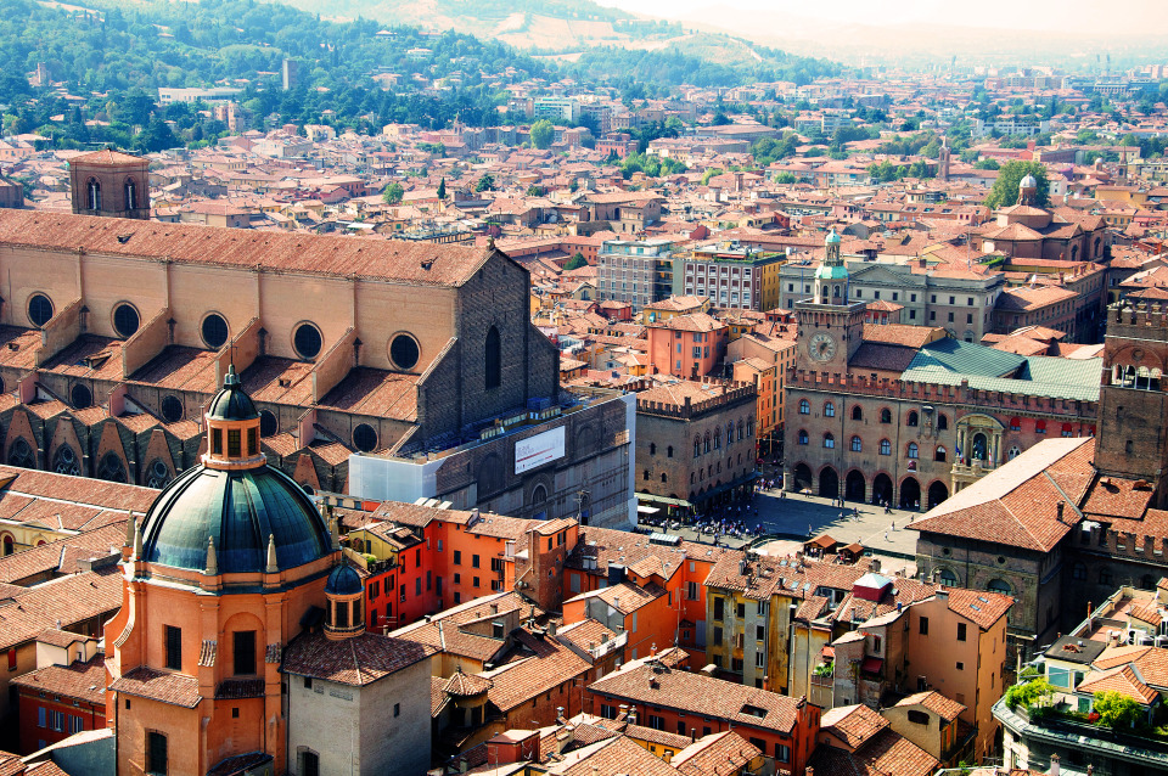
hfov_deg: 35.1
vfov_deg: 23.7
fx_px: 1847
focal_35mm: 57
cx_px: 584
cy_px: 388
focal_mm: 38
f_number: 8
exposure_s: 1/250
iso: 200
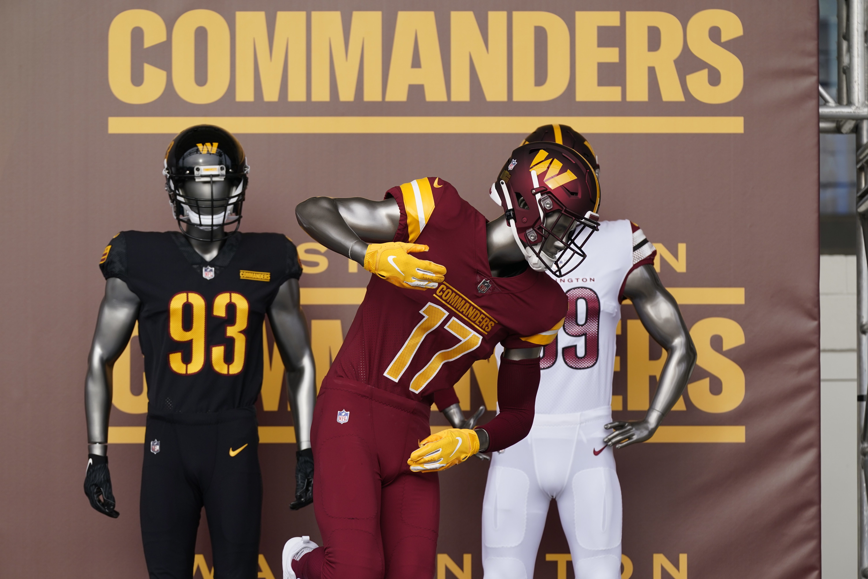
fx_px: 5087
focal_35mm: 211
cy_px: 290
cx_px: 434
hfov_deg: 9.8
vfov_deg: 6.5
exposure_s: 1/500
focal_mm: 211
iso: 320
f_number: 5.6
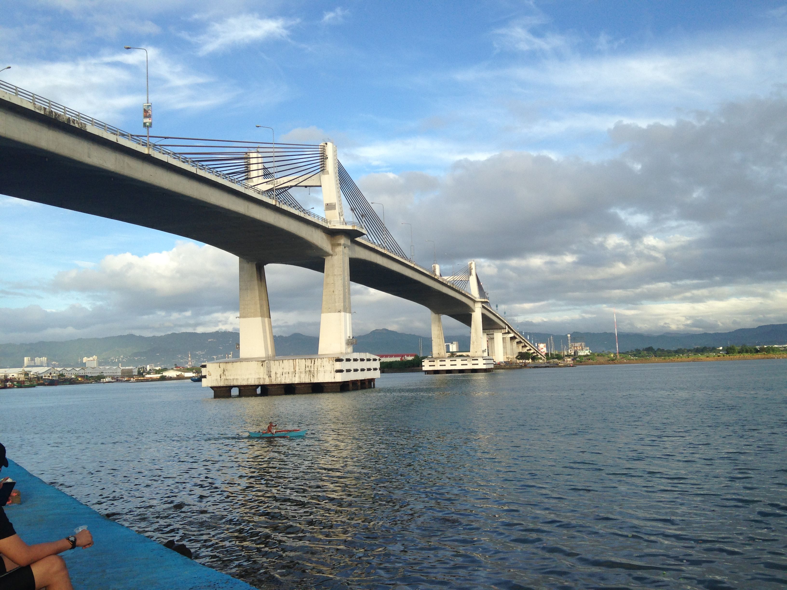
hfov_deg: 55.4
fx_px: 750
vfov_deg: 42.9
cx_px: 394
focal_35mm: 33
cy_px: 295
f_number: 2.4
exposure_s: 1/847
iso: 50
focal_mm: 4.12
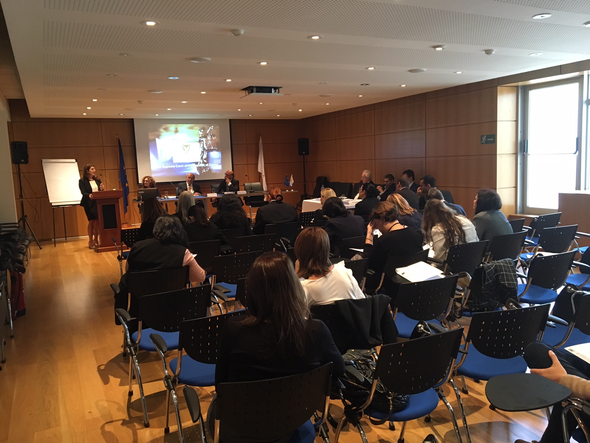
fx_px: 494
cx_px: 295
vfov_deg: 48.2
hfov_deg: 61.7
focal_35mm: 29
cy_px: 222
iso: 200
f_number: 2.2
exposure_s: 1/33
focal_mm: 4.15
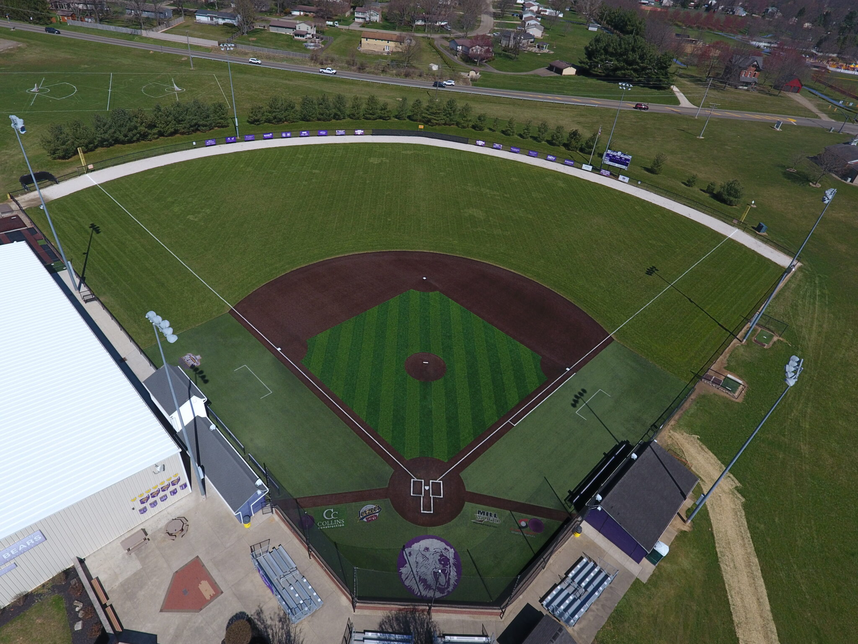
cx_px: 429
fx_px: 496
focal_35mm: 20
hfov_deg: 81.7
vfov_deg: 66.0
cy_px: 322
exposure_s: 1/1481
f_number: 2.8
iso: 100
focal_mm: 3.61
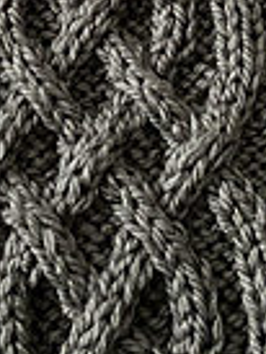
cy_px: -189
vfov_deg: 18.2
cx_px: 107
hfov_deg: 15.6
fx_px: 972
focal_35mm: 95
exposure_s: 1/30
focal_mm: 4.25
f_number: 1.8
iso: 1000
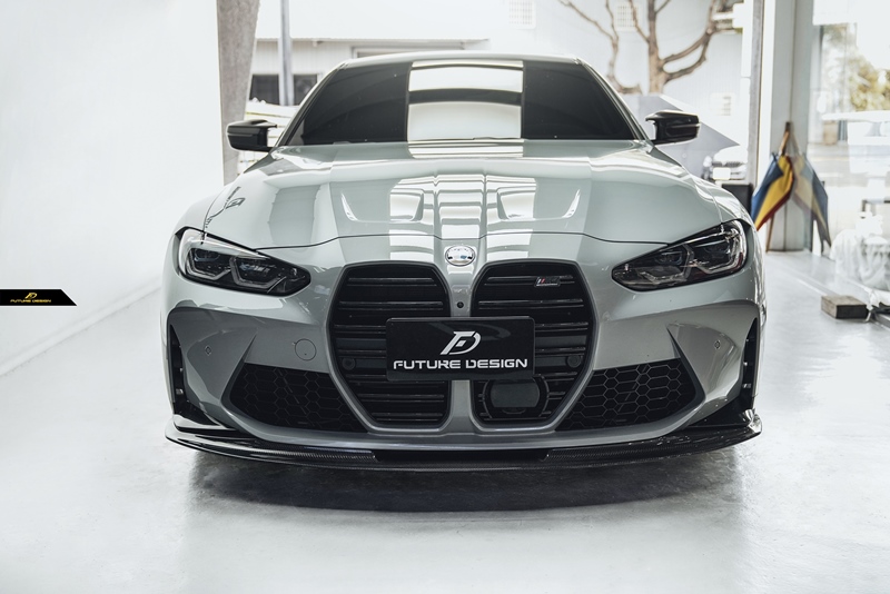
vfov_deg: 35.1
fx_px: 940
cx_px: 445
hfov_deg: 50.7
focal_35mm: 38
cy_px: 297
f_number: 2.8
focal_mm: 38
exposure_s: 1/30
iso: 250
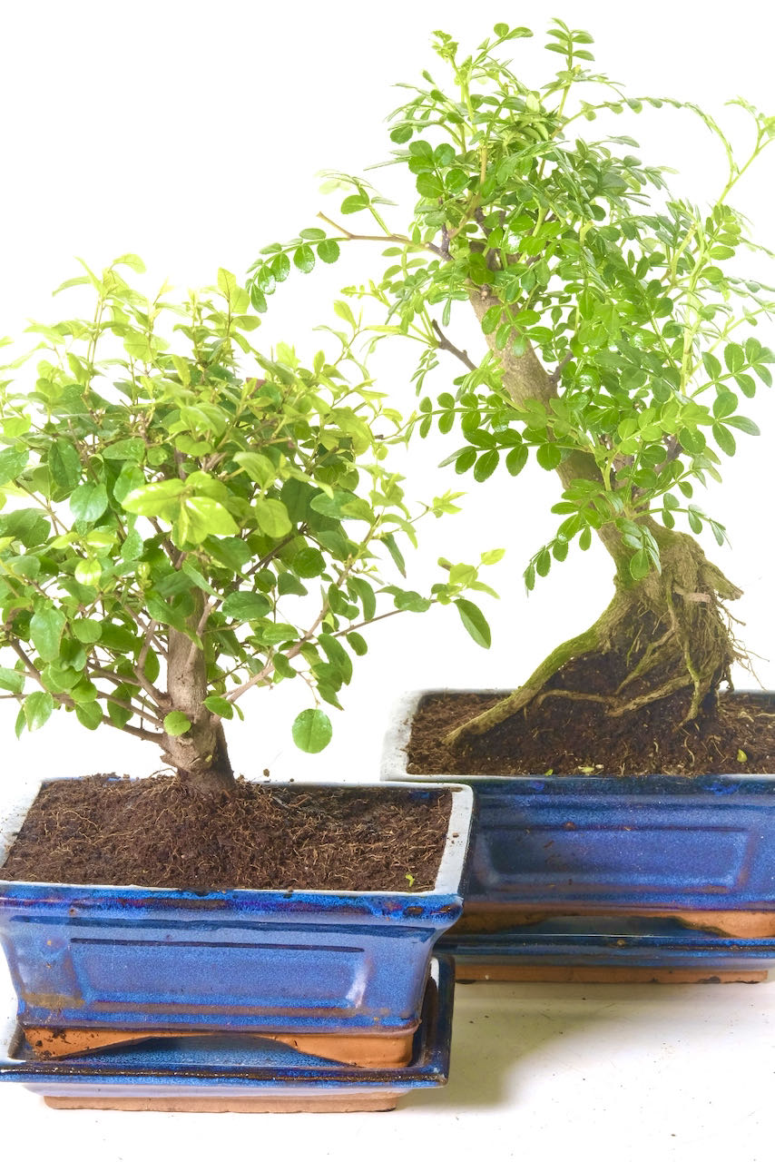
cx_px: 388
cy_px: 581
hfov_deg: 13.6
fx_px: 3259
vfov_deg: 20.2
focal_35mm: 101
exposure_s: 1/15
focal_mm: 67.1
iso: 2500
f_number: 13
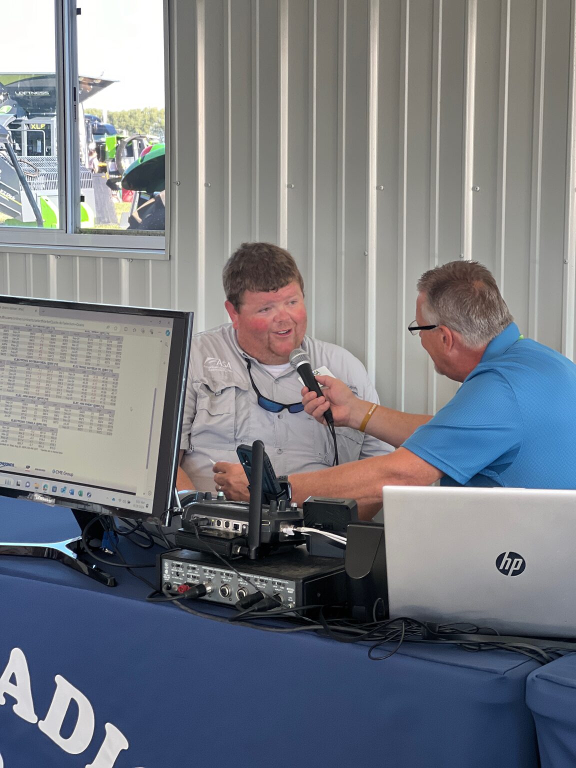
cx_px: 288
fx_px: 1708
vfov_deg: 25.3
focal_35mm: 77
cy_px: 384
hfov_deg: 19.1
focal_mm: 9
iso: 160
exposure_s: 1/121
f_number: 2.8
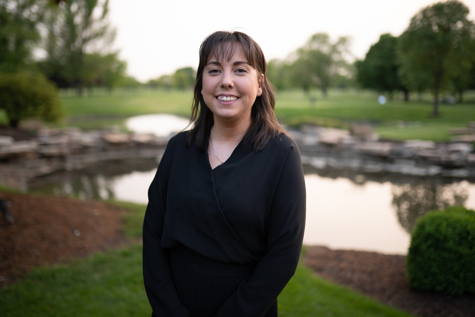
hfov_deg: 54.4
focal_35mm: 35
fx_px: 462
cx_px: 238
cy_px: 158
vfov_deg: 37.9
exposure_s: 1/500
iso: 200
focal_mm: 35
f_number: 1.4
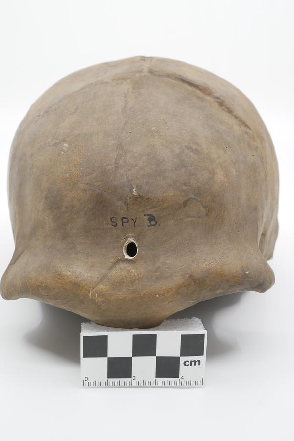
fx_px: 613
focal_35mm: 50
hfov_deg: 27.0
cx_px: 152
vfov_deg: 39.6
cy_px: 220
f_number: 7.1
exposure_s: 1/40
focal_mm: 18
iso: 200
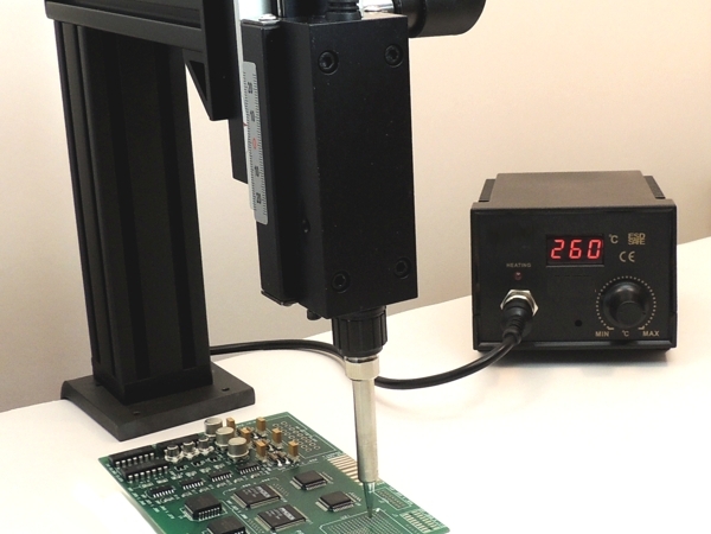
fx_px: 493
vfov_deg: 56.8
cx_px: 356
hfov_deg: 71.6
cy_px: 267
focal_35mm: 24
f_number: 3
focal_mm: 4.3
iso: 100
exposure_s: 1/40
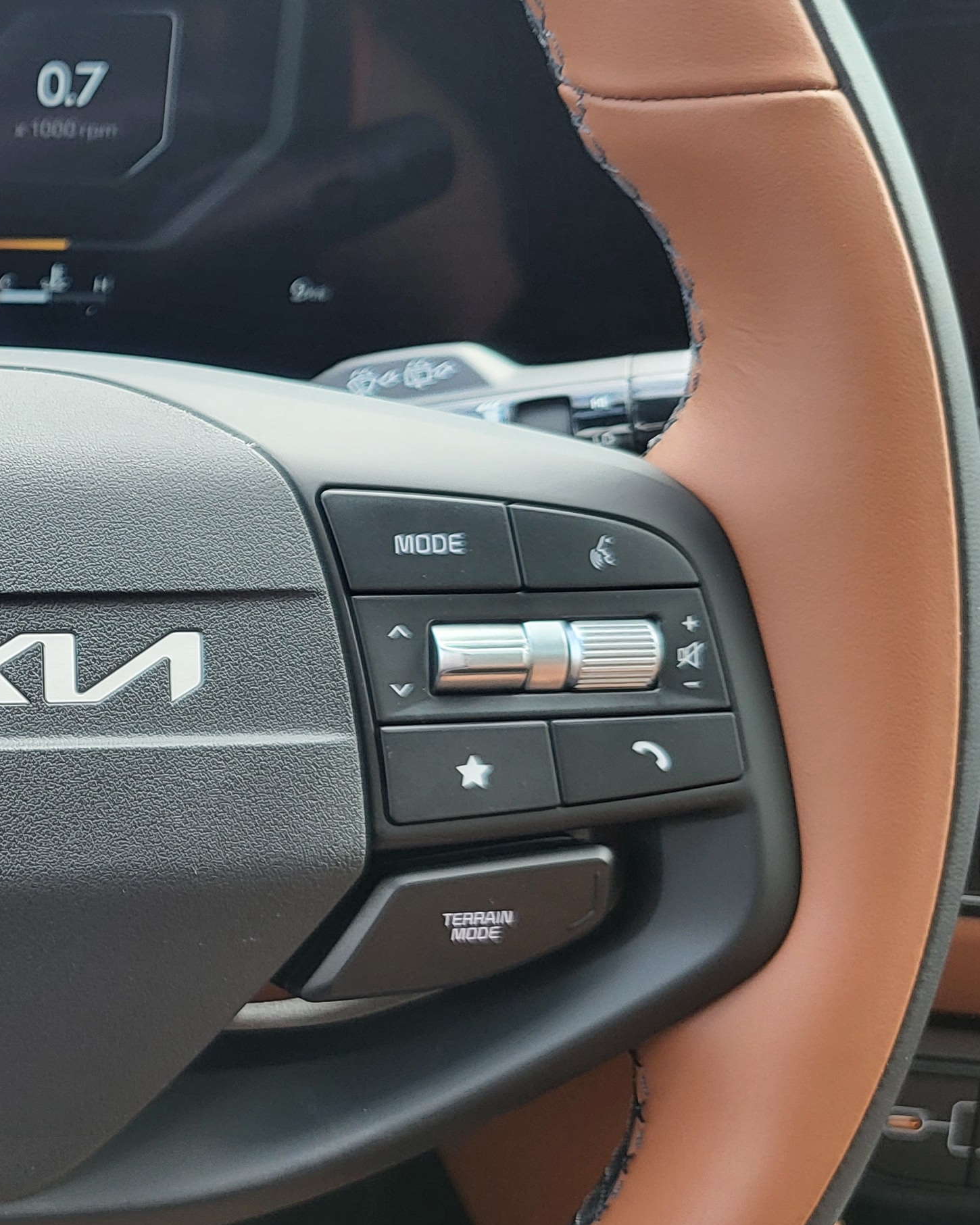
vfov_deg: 33.6
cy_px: 592
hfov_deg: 24.0
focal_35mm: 56
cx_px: -270
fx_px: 2031
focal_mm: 5.4
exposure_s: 1/120
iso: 50
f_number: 1.8
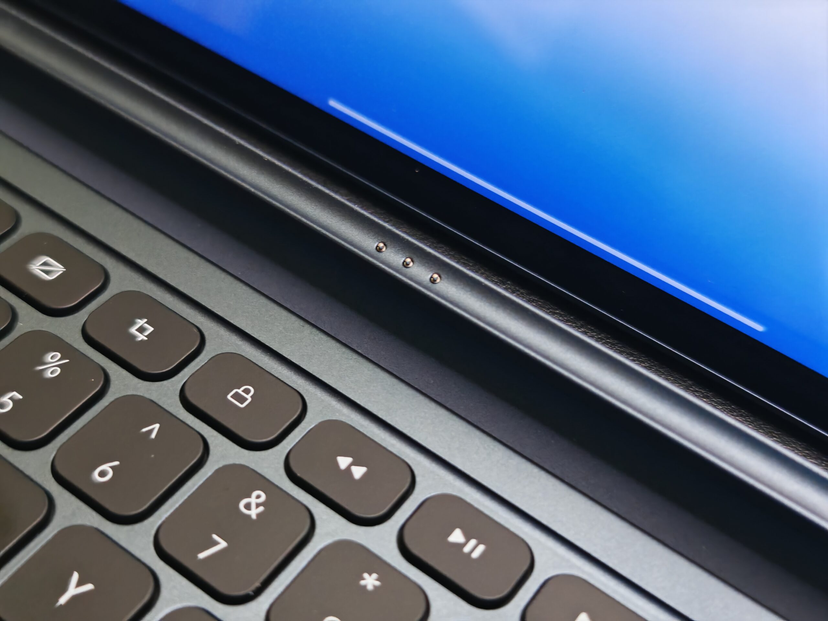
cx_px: 414
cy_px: 310
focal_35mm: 48
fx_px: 1148
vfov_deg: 30.3
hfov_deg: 39.7
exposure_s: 1/33
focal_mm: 6.83
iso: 250
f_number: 1.4
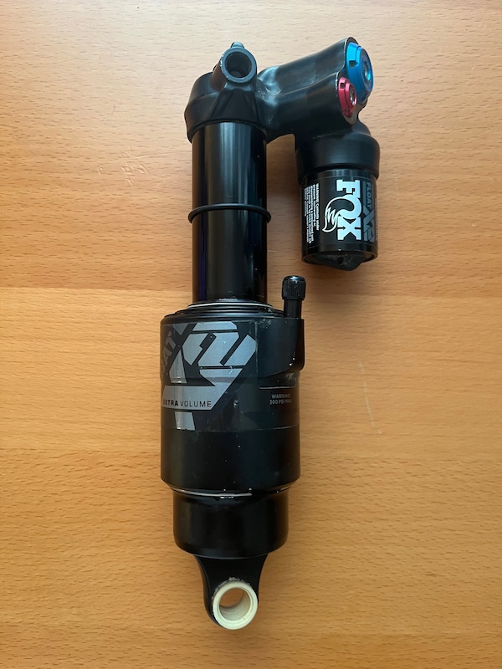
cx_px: 251
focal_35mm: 26
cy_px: 334
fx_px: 503
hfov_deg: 53.1
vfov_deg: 67.3
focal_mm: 5.1
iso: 160
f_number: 1.6
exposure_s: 1/60
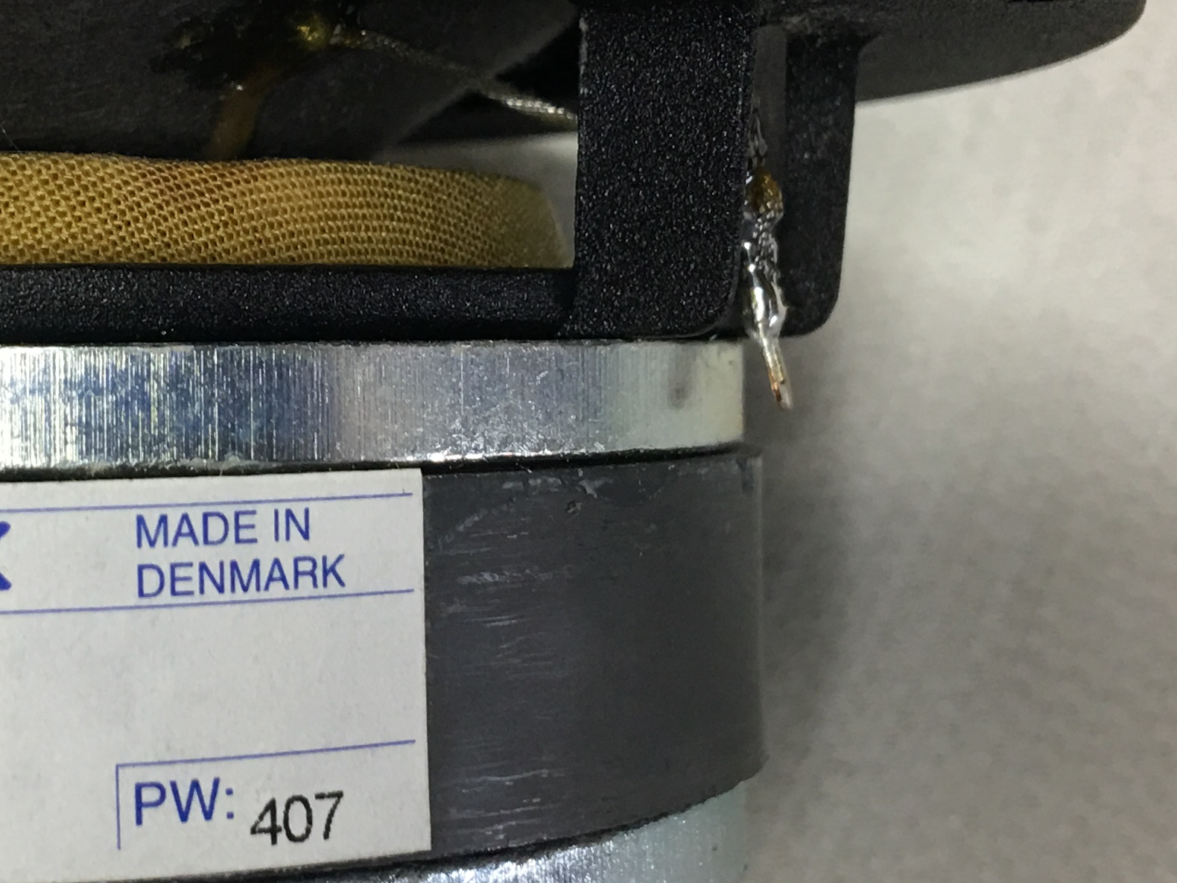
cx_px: 264
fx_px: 2516
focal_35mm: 74
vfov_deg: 19.9
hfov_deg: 25.9
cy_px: 384
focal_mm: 4.15
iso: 40
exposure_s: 1/33
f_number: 2.2
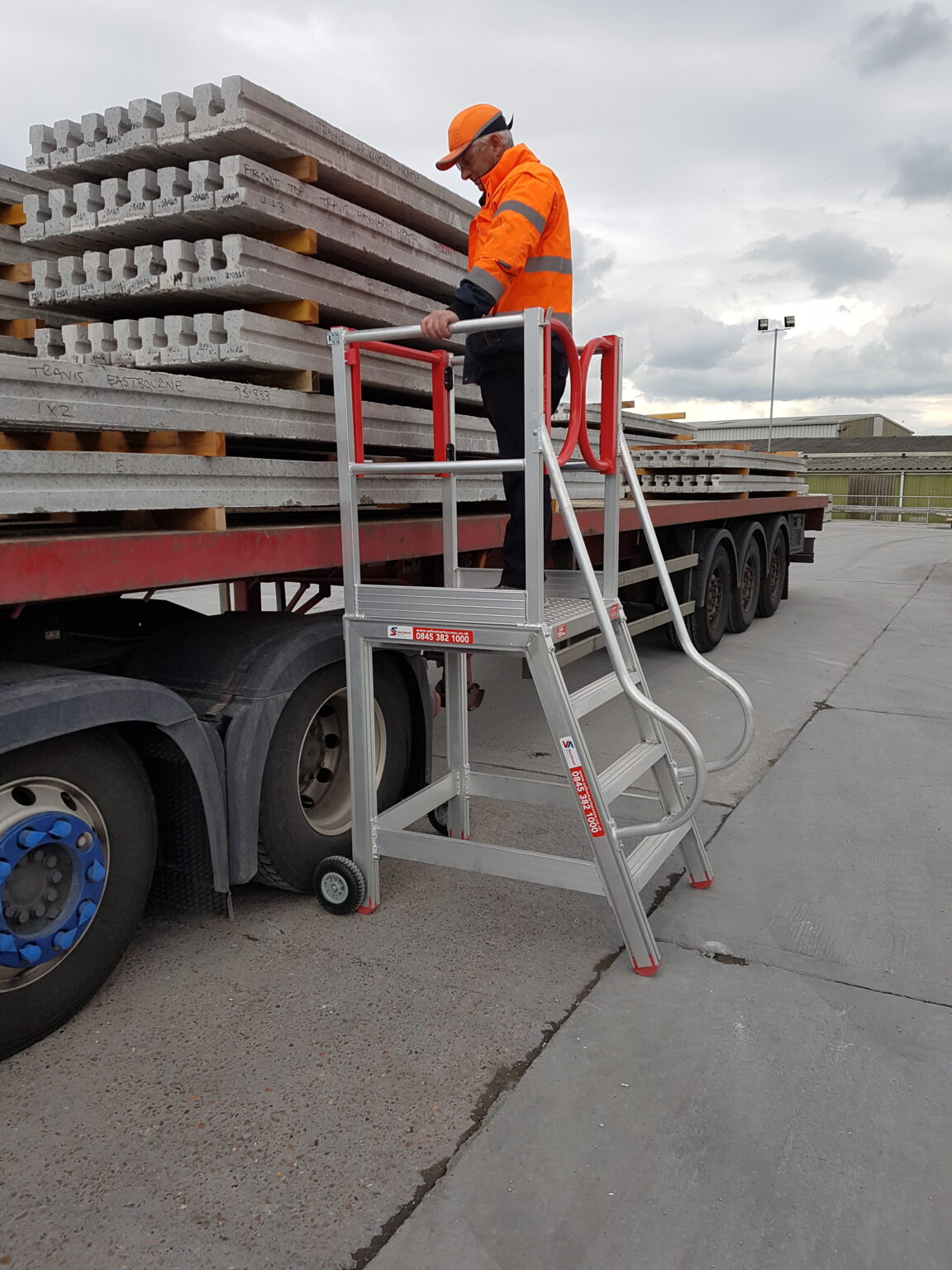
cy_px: 635
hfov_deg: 53.1
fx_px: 953
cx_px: 476
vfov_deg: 67.3
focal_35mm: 26
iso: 50
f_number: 1.7
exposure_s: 1/1504
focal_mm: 4.2
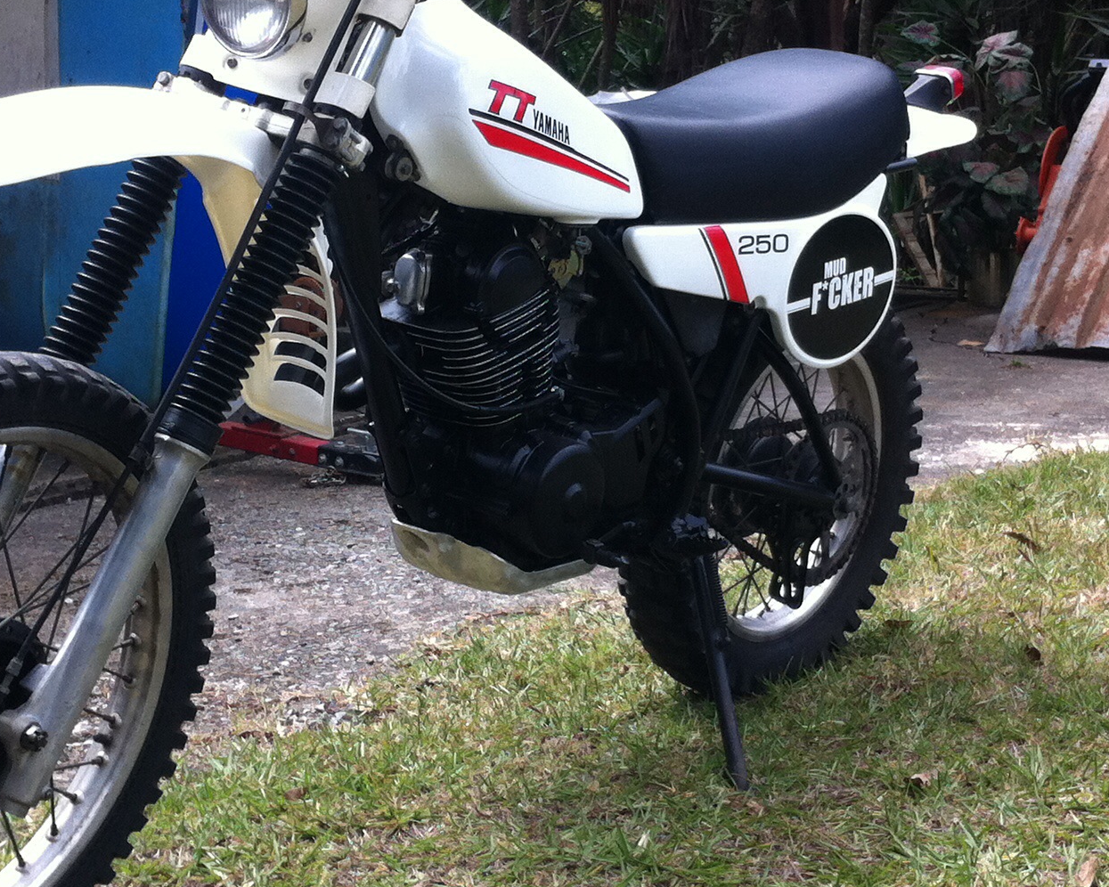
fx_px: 2330
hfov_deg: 26.7
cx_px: 485
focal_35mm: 71
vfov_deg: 21.5
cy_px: 389
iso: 80
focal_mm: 3.85
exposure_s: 1/511
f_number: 2.8
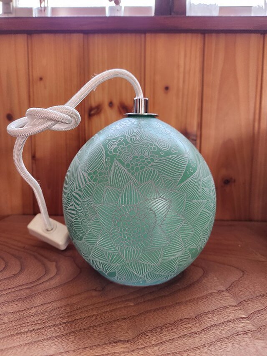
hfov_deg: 58.9
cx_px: 134
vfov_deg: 73.9
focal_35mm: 23
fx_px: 236
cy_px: 178
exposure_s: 1/100
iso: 250
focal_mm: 5.4
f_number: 1.8
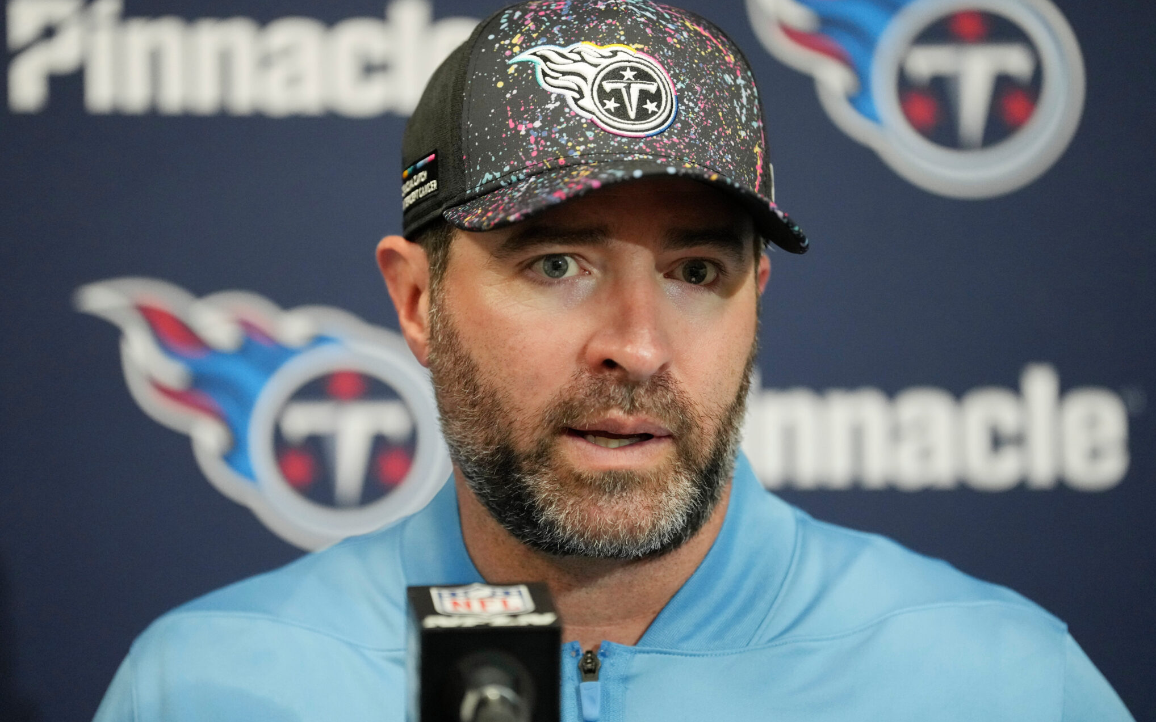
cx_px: 577
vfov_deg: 6.4
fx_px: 6459
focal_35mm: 205
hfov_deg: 10.2
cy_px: 372
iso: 5000
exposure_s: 1/640
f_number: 2.8
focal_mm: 200
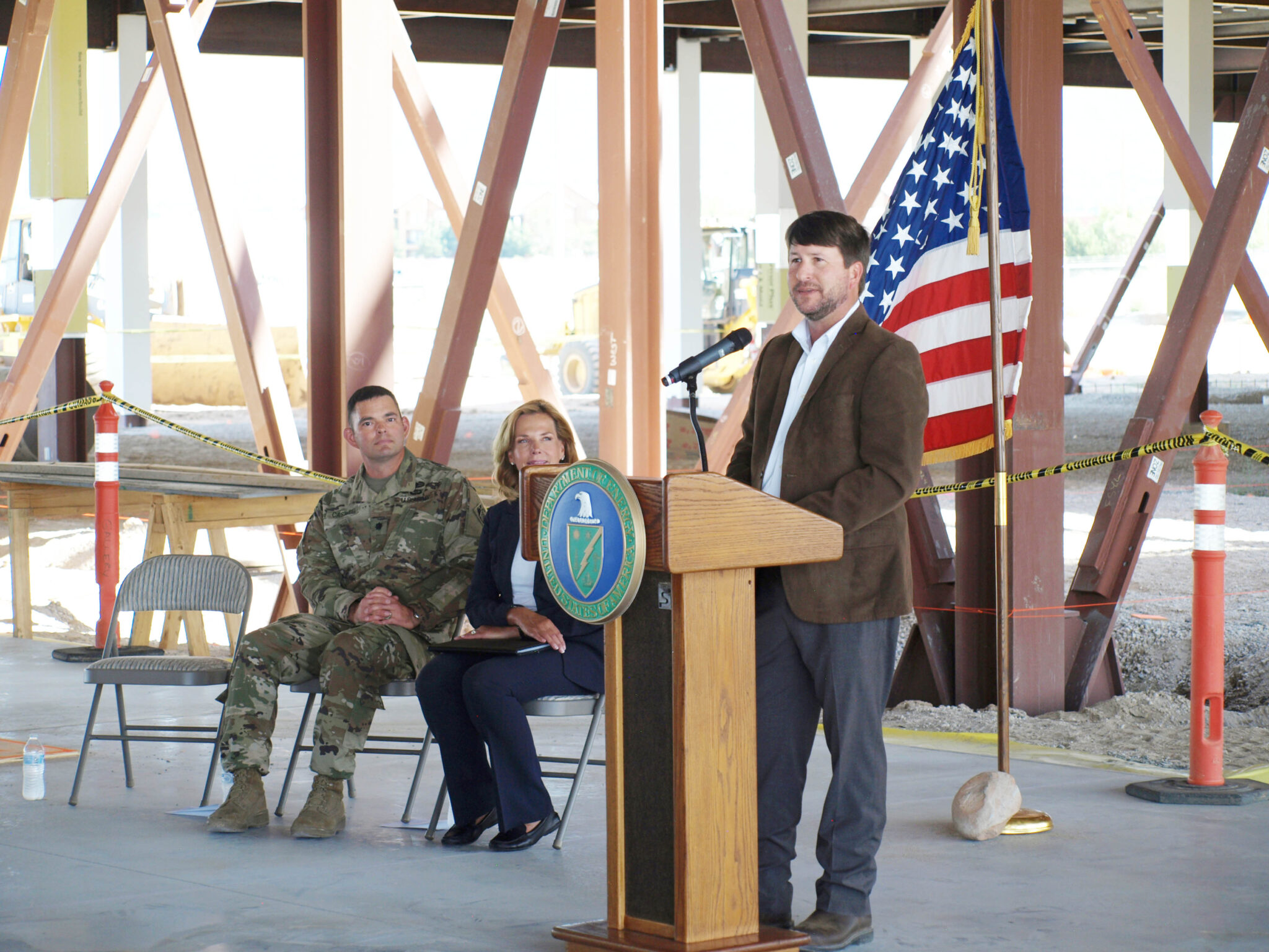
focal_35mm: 110
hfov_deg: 17.9
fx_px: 4033
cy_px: 476
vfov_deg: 13.5
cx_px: 634
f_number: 4.3
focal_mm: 55
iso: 100
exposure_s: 1/125
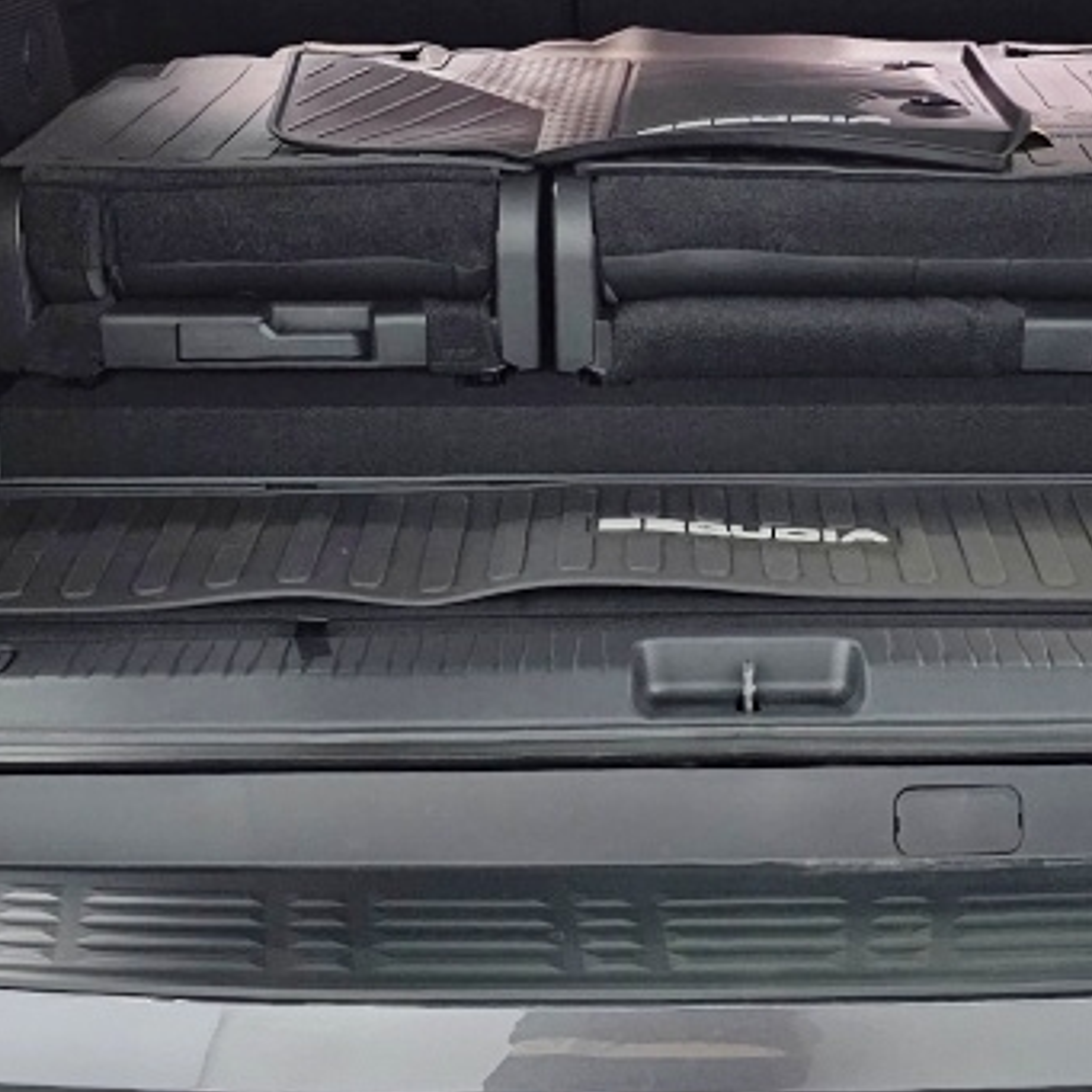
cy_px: 275
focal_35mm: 61
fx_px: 2177
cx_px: 708
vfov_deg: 27.8
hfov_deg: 28.0
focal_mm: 6.3
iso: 1000
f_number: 1.7
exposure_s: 1/24
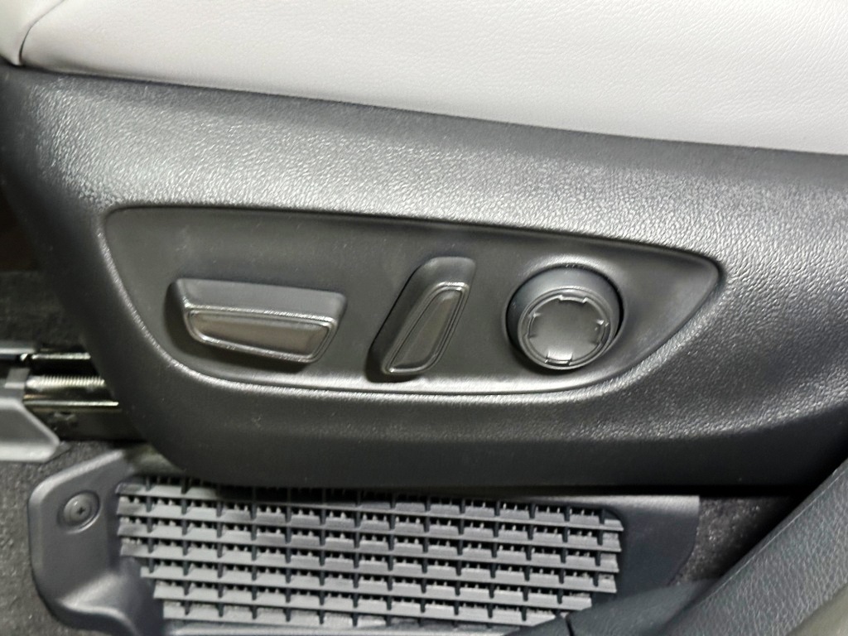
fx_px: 1176
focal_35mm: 48
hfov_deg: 39.7
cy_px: 318
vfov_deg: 30.3
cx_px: 424
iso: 640
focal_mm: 6.86
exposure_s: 1/30
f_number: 1.78
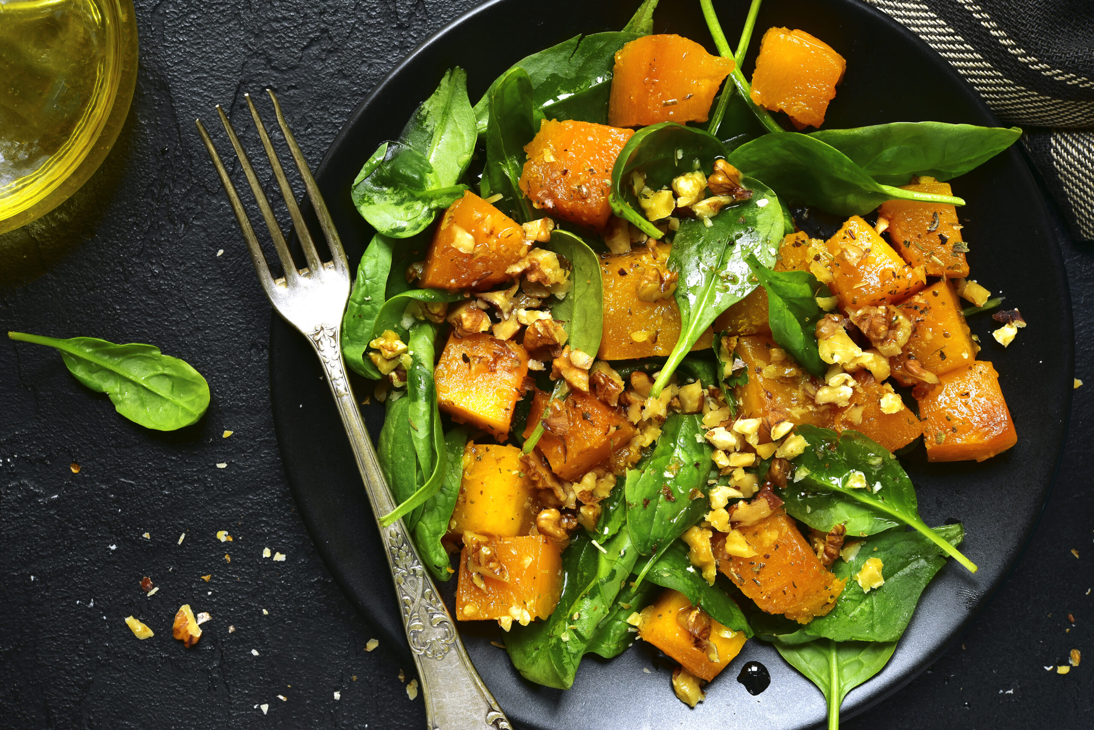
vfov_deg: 22.6
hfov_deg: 33.4
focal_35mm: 60
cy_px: 365
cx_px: 547
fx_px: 1824
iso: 400
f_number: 14
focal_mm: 60
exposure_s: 1/2
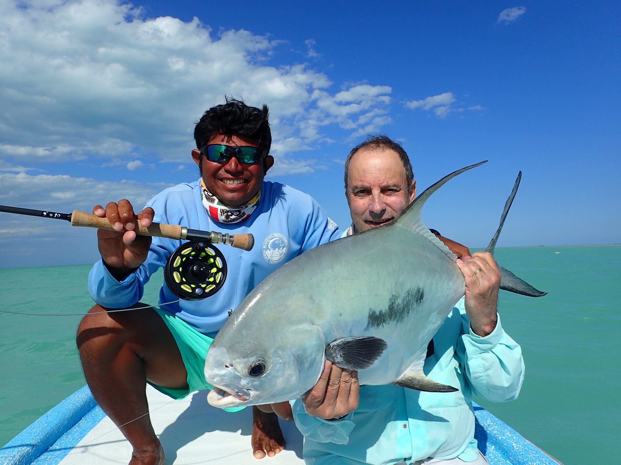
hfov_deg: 69.4
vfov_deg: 54.9
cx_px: 310
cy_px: 232
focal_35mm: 25
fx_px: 448
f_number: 8
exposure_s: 1/400
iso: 100
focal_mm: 4.5
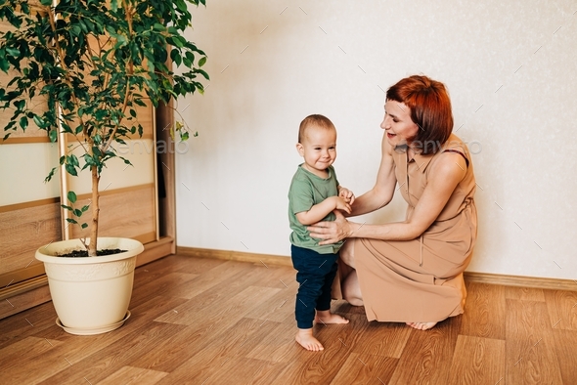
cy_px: 192
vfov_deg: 37.9
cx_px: 288
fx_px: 561
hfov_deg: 54.4
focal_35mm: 35
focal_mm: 35
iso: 640
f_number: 1.4
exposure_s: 1/160
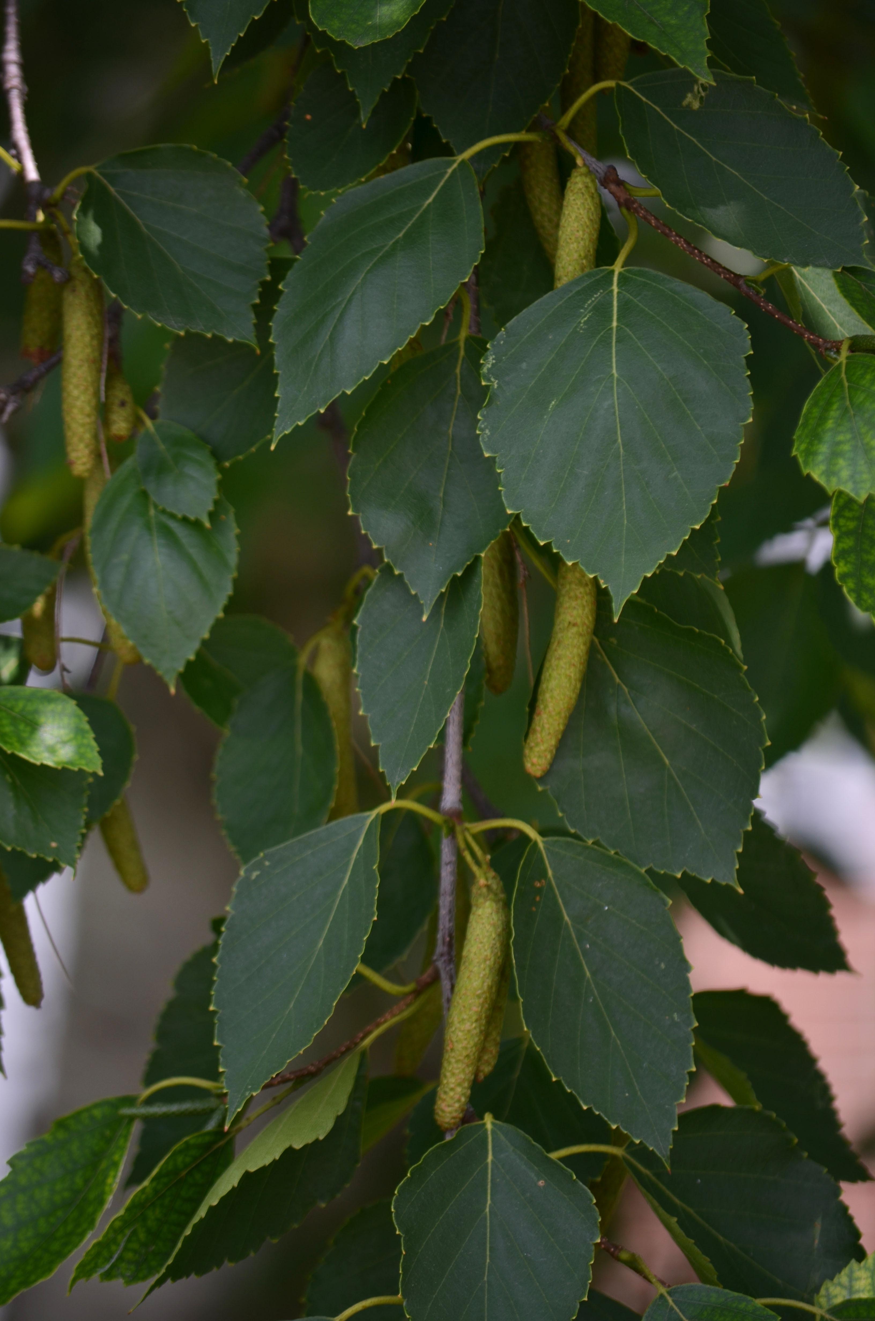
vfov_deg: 7.9
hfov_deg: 5.2
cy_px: 660
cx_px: 438
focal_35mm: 262
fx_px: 9613
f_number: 5.3
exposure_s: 1/250
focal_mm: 175
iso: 100
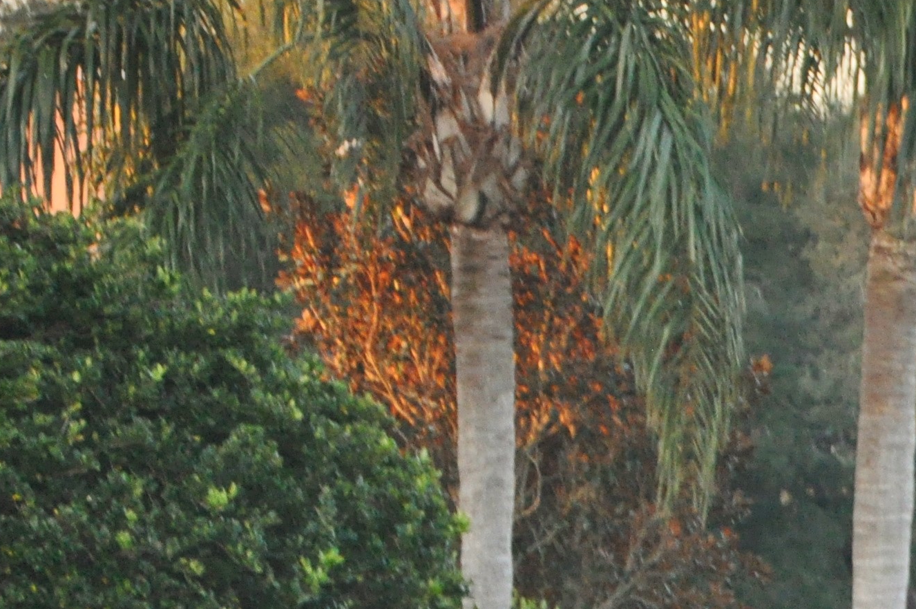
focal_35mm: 655
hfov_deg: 3.1
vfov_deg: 2.1
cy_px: 982
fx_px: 16638
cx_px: 1295
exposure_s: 1/320
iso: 1600
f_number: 5
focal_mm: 135
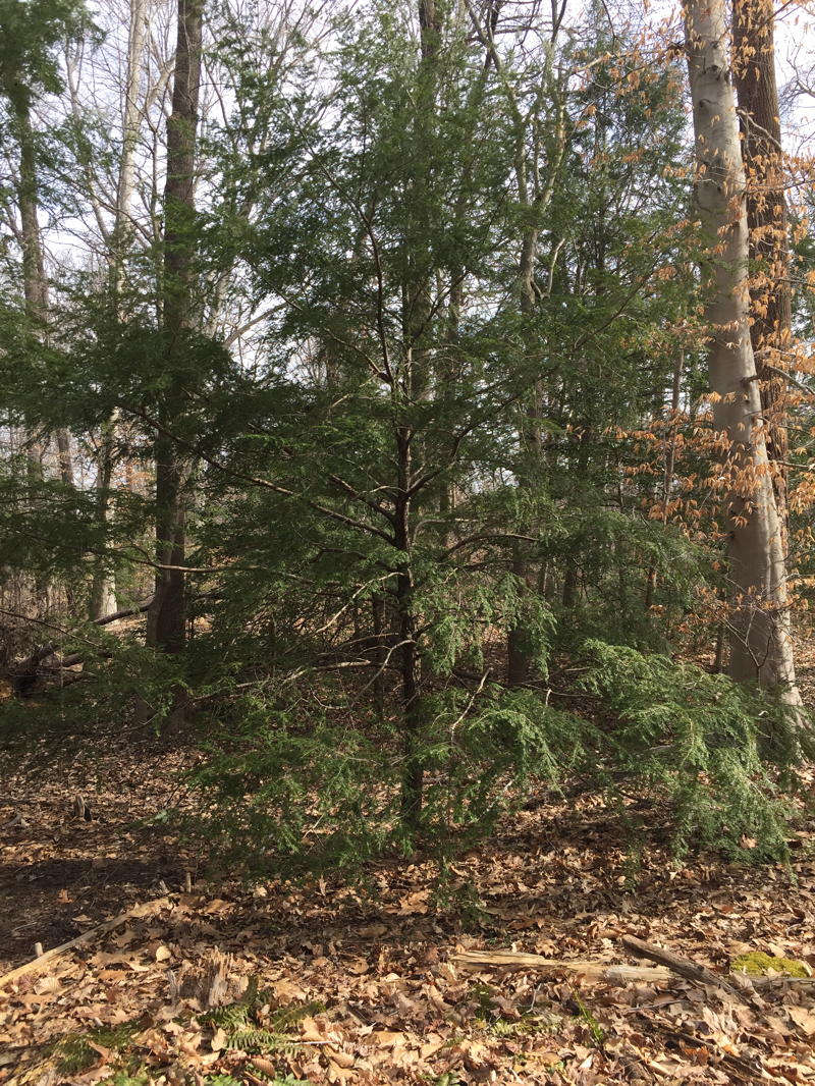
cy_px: 543
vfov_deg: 61.6
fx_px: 910
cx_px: 408
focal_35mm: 29
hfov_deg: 48.2
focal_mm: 4.15
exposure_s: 1/488
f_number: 2.2
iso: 32
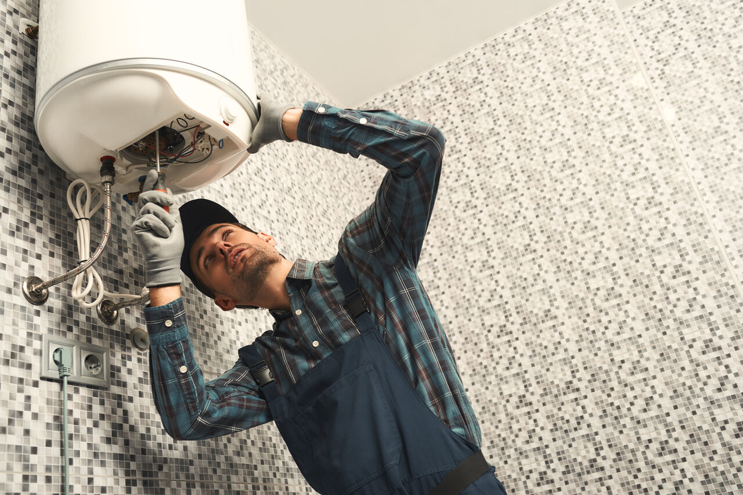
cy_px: 248
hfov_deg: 54.4
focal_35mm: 35
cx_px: 372
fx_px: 722
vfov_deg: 37.8
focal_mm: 35
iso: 320
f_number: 4
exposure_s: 1/125
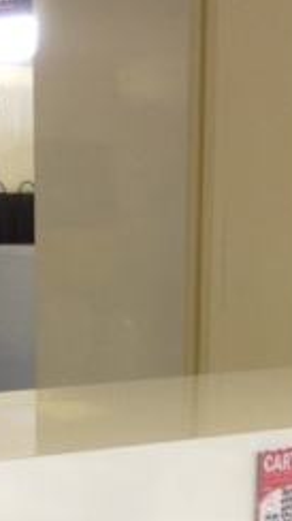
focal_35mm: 152
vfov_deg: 12.8
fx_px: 2095
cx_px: 84
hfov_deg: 8.0
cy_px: 942
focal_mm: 4.13
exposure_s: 1/24
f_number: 2.4
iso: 50
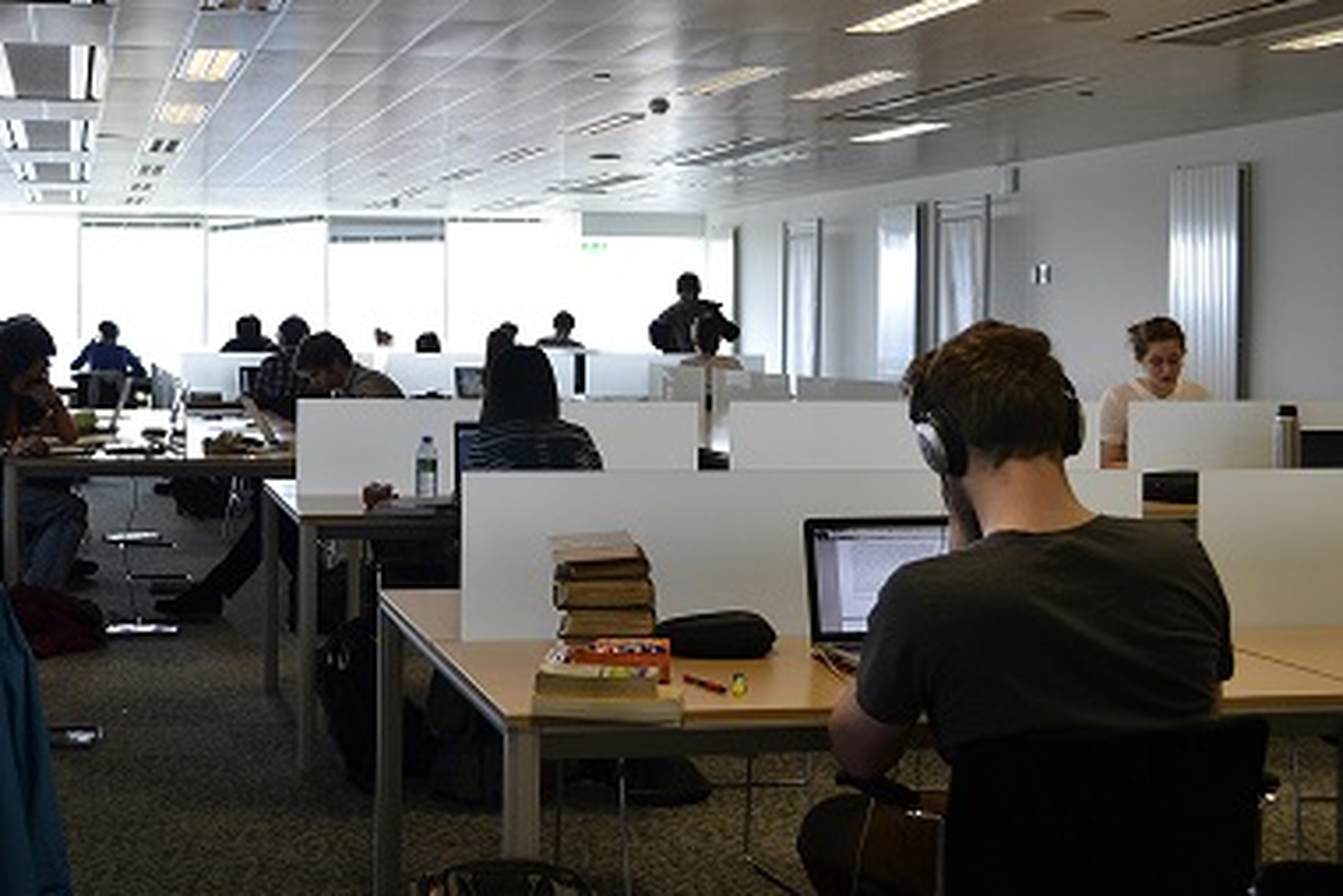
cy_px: 335
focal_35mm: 59
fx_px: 2201
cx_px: 529
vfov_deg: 22.9
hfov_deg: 33.8
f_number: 5
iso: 400
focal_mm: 26
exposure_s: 1/100
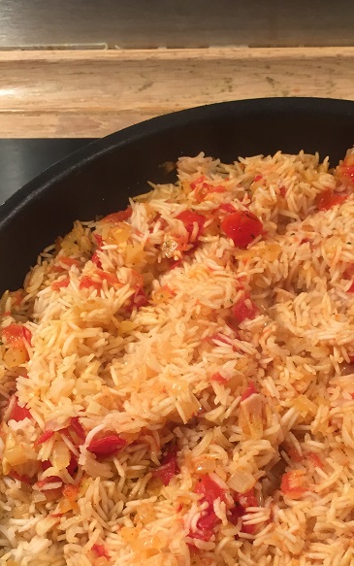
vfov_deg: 45.4
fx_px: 663
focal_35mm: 43
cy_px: 384
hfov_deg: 29.4
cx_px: 270
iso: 125
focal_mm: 4.15
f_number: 2.2
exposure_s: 1/33
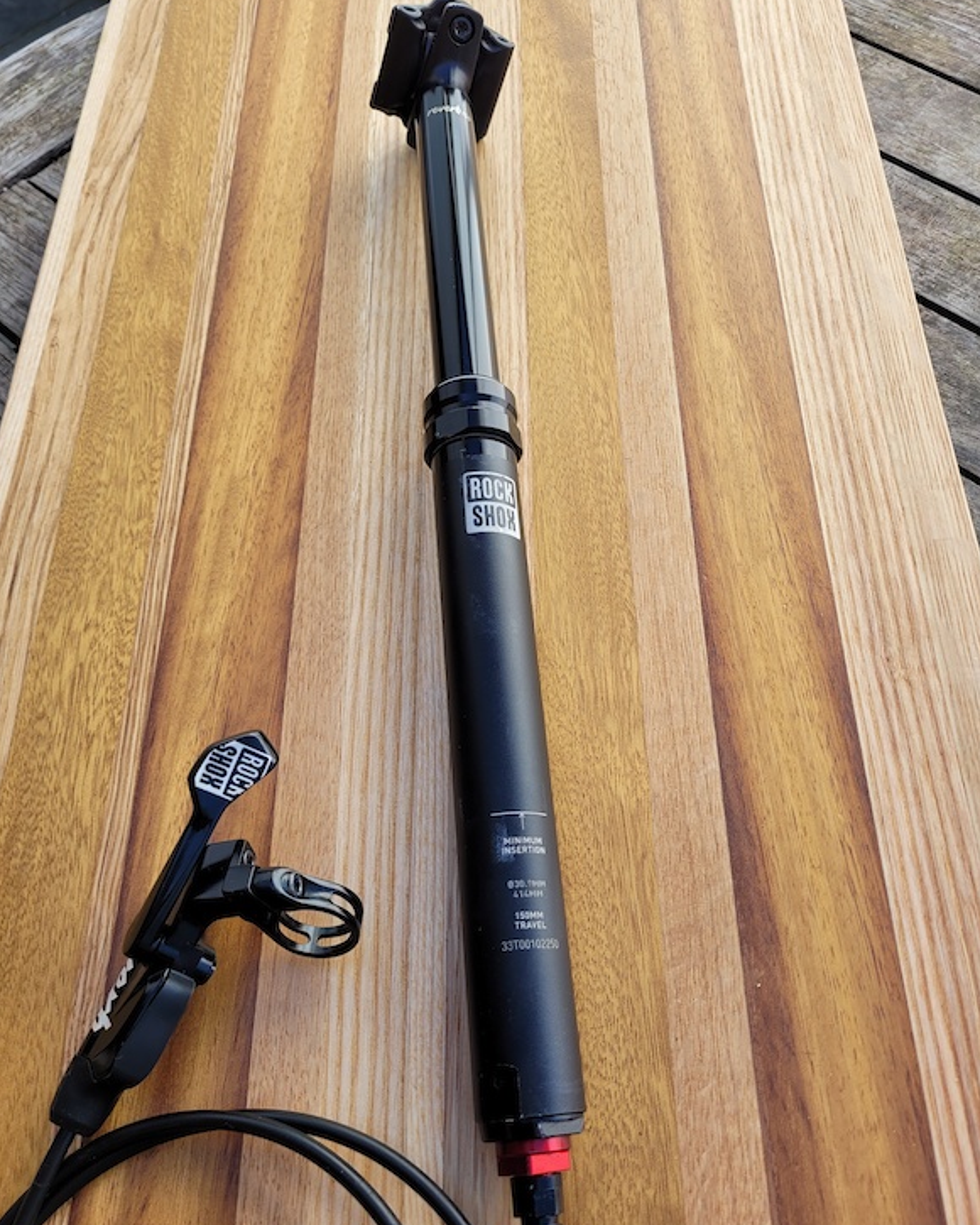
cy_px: 627
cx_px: 493
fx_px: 1015
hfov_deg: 51.5
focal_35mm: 28
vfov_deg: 62.2
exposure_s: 1/529
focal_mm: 5.4
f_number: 1.8
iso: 40
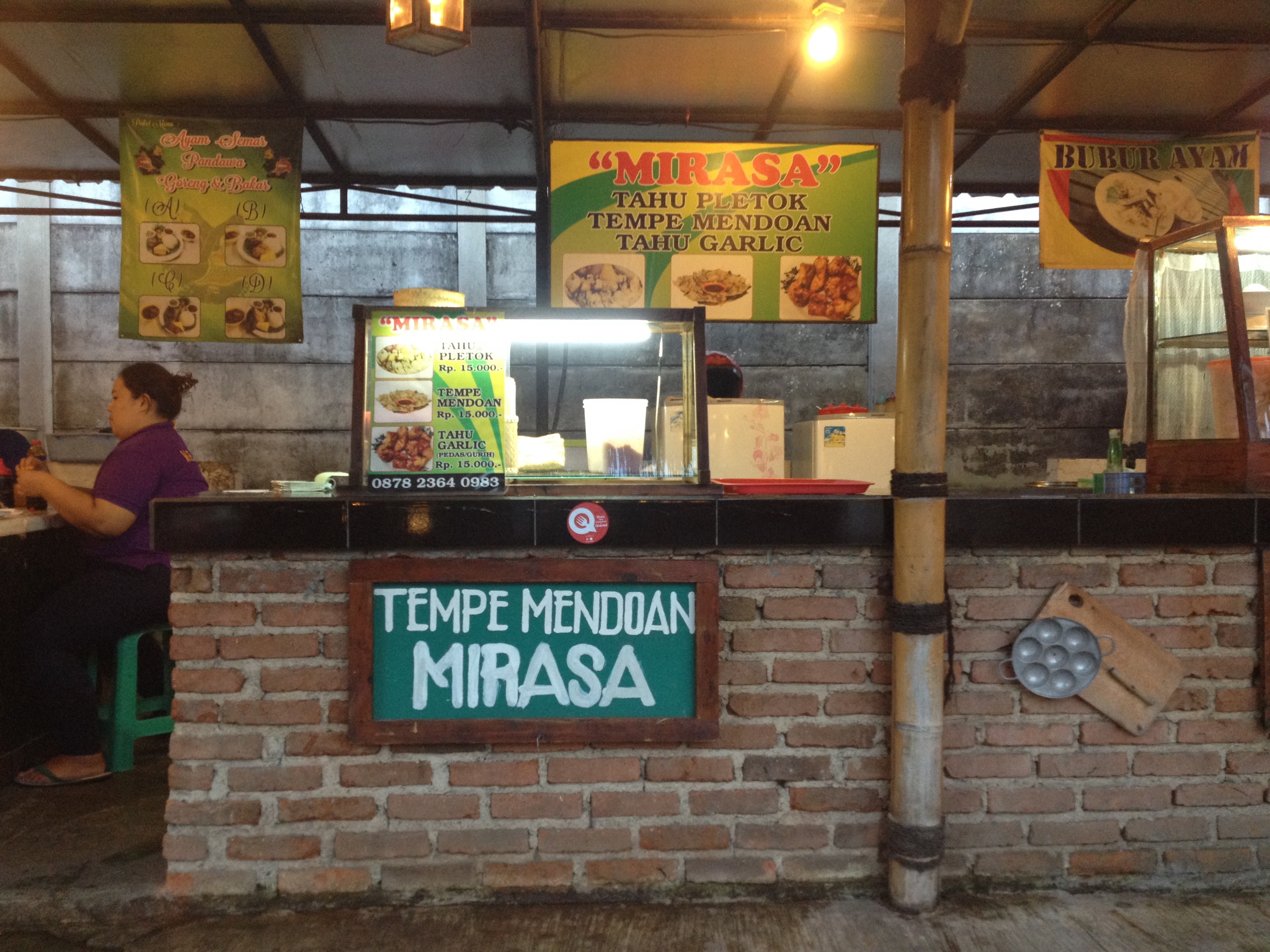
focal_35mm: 35
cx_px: 635
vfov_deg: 40.7
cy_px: 476
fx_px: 1284
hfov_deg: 52.6
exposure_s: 1/20
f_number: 2.4
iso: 160
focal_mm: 4.28
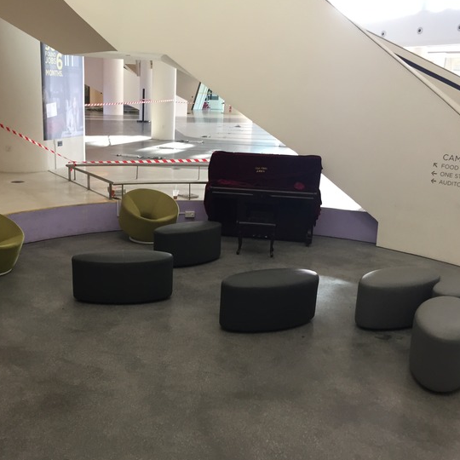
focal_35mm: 38
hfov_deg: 43.5
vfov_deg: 43.8
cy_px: 251
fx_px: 571
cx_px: 171
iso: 50
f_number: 2.2
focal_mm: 4.15
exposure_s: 1/33
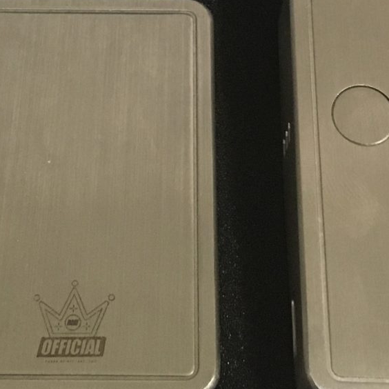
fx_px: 1182
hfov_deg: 18.7
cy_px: -94
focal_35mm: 93
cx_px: 170
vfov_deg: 17.7
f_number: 2.2
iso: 200
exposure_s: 1/30
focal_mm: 4.15
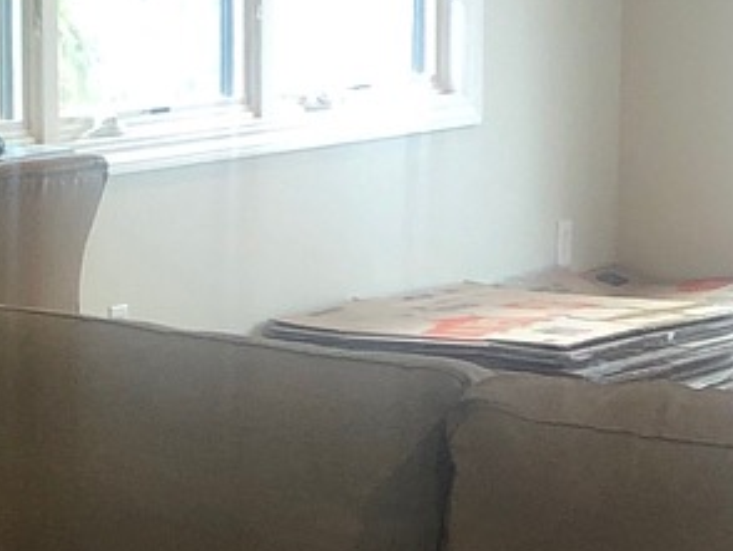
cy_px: 673
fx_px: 4069
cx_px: 100
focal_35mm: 192
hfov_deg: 10.3
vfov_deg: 7.7
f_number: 1.8
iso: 40
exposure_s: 1/15
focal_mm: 4
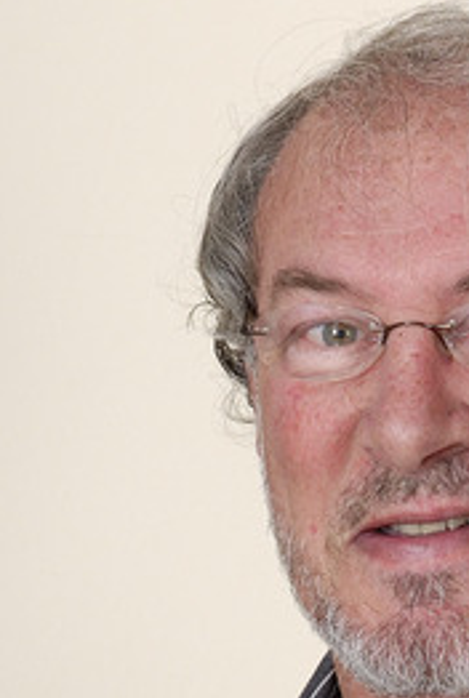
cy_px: 1136
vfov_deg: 4.5
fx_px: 8820
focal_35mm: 454
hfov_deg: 3.0
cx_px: 468
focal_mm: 85
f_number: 8
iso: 200
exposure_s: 1/250
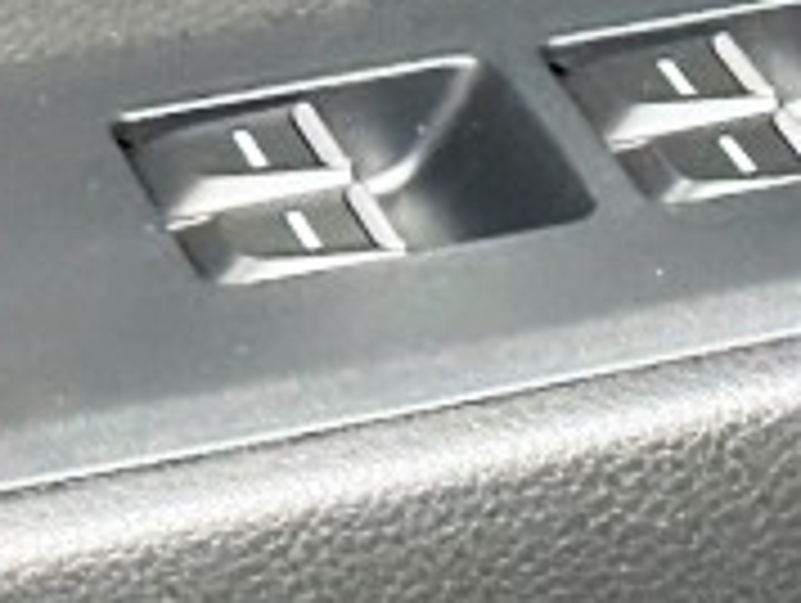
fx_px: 6395
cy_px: -27
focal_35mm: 276
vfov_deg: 5.4
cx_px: 1305
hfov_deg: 7.0
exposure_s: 1/30
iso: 640
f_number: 1.78
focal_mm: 6.86
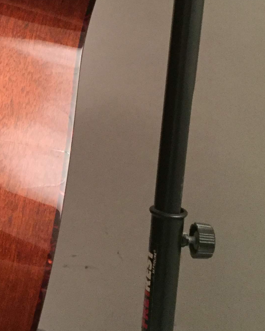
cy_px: 104
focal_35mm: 69
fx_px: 677
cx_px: -23
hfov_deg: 21.1
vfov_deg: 27.3
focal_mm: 4.15
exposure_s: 1/15
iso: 320
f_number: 2.2
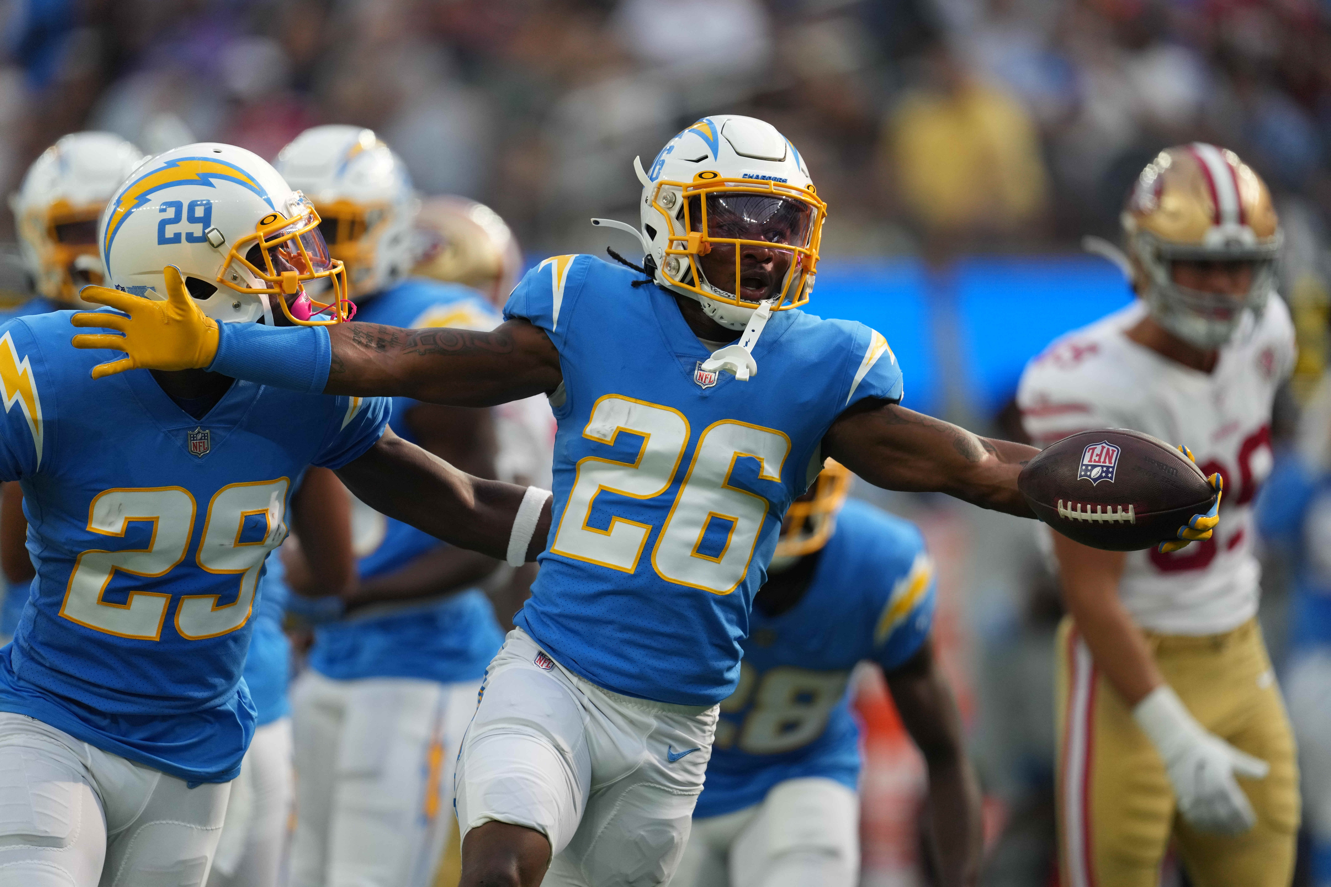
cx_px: 666
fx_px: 22182
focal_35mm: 600
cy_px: 444
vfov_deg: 2.3
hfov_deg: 3.4
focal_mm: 600
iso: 1600
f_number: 4
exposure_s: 1/2500
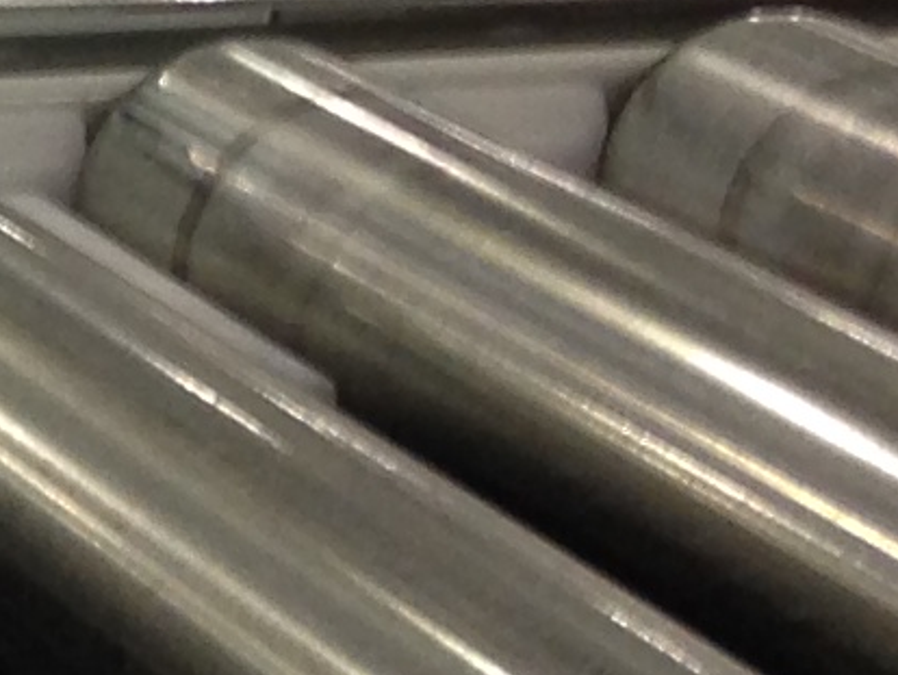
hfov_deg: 6.8
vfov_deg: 5.7
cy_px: 740
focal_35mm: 260
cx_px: -1878
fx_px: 6749
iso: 80
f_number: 2.4
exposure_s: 1/20
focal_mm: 4.12
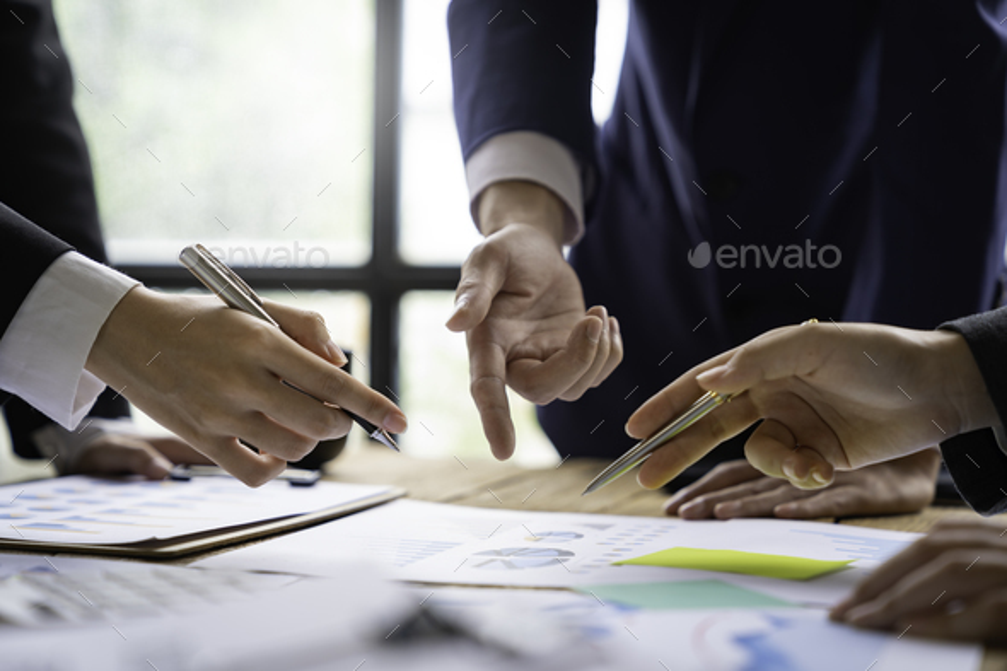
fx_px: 1957
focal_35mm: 70
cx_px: 504
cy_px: 336
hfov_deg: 28.9
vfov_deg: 19.4
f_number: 2.8
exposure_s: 1/100
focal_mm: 70
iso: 200
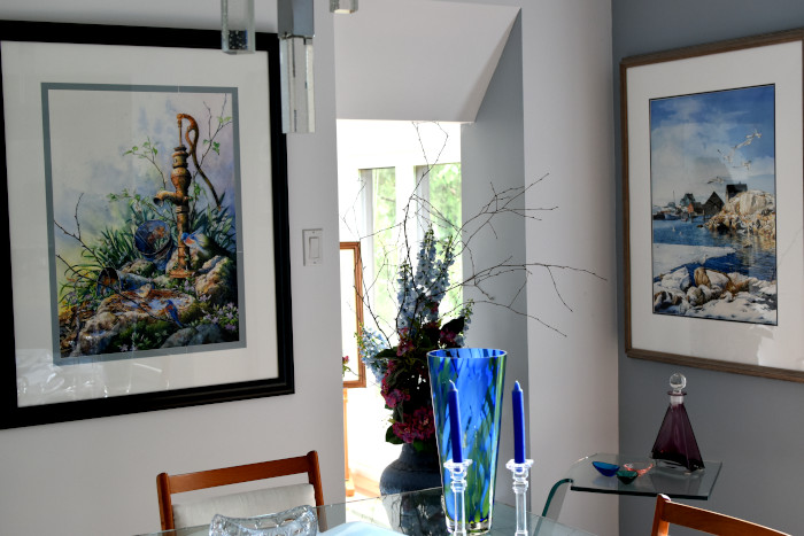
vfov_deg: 25.8
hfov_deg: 37.8
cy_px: 268
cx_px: 402
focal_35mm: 52
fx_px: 1173
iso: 560
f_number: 4
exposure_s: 1/60
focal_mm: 35
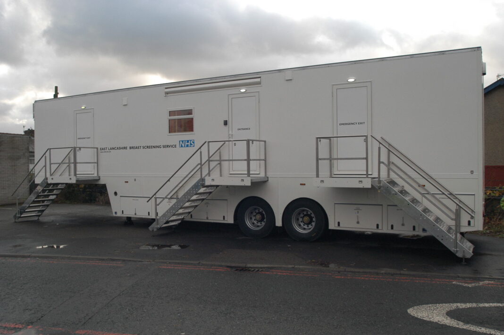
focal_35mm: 32
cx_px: 252
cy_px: 168
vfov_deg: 41.6
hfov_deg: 59.5
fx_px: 441
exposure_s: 1/800
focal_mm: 21
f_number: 5
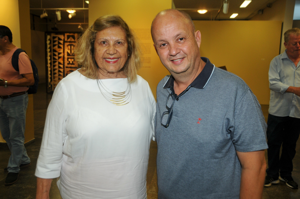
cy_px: 100
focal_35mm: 36
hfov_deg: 53.2
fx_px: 300
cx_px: 150
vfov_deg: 36.8
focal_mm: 24
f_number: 3.8
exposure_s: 1/60
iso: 320
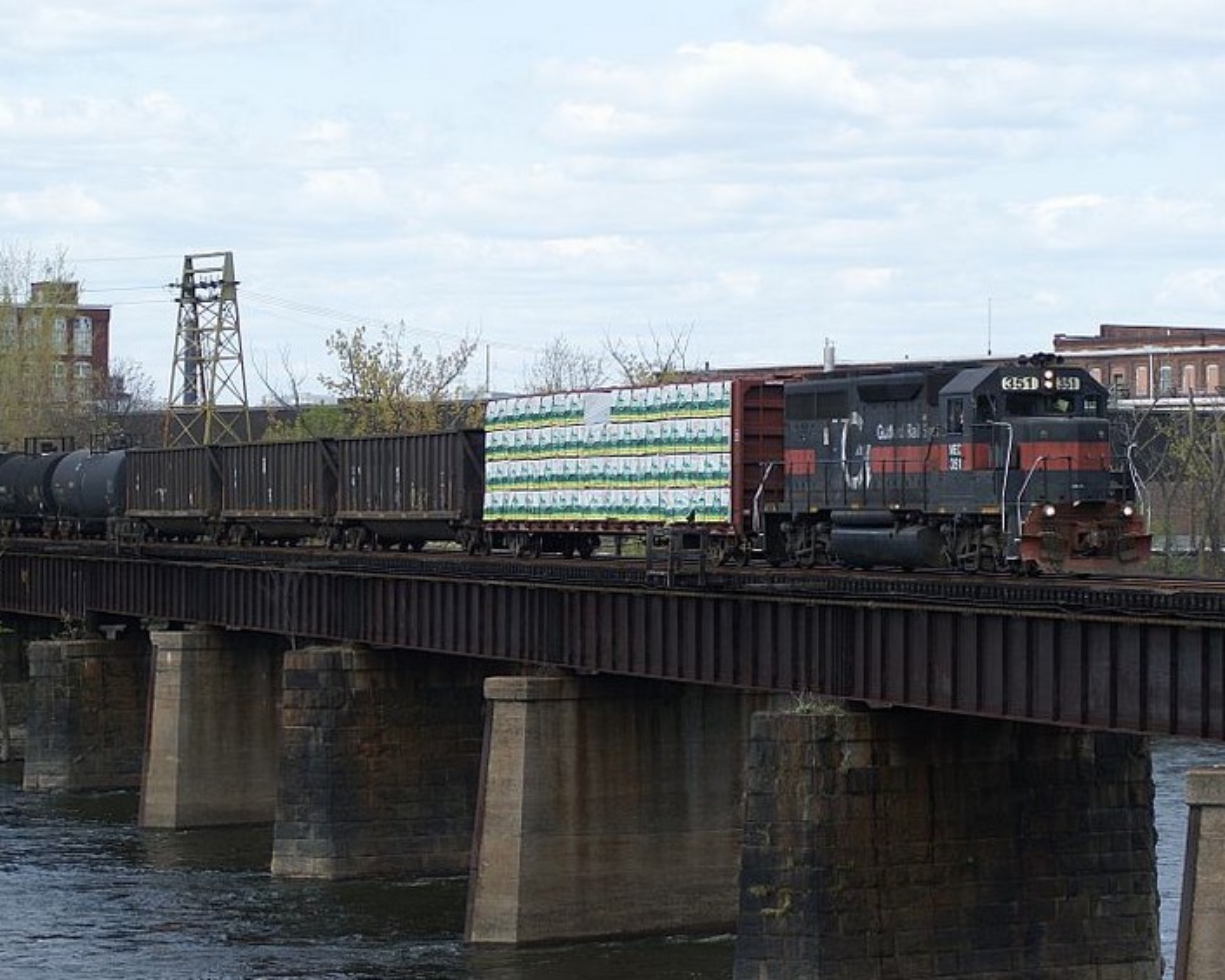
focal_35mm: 119
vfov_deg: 13.0
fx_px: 4314
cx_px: 537
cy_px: 493
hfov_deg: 16.2
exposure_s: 1/500
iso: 100
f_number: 4.5
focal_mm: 70
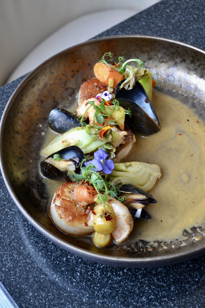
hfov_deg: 23.8
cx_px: 102
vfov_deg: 35.1
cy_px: 154
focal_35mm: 57
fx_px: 487
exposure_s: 1/30
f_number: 5
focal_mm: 38
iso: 400
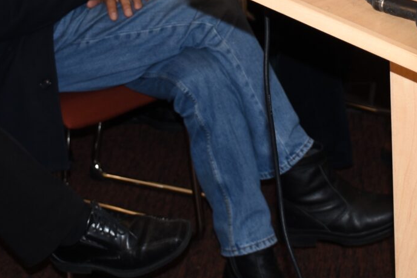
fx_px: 1552
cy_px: -146
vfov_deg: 9.9
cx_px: 294
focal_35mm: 134
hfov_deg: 15.3
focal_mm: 24
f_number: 3.8
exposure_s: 1/60
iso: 100
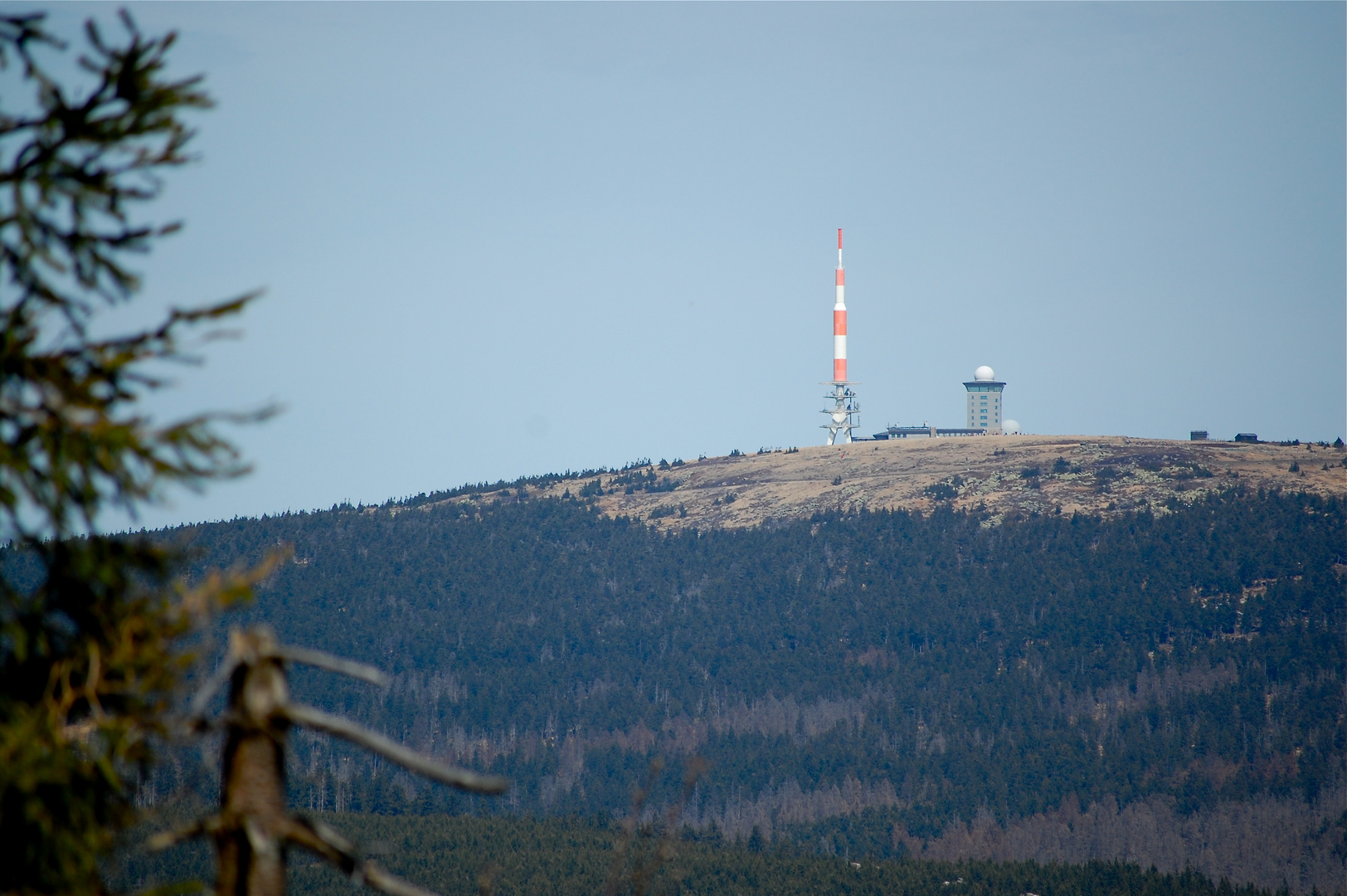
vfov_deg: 5.5
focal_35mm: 248
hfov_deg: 8.3
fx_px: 9253
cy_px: 448
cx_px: 674
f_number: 5.3
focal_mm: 165
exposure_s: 1/1000
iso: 200
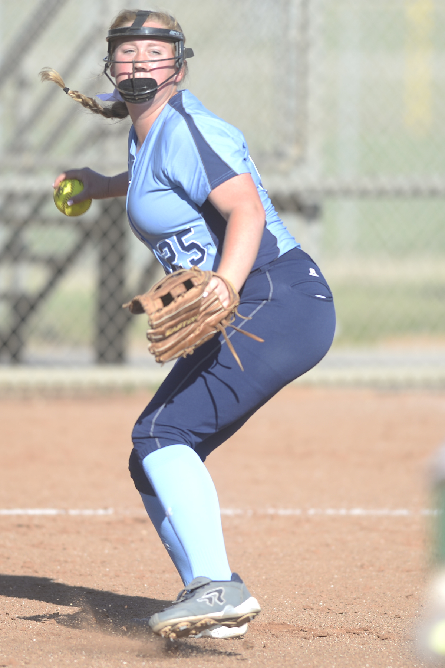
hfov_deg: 4.6
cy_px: 334
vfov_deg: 6.9
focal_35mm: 300
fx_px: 5562
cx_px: 222
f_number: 2.8
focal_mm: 300
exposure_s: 1/640
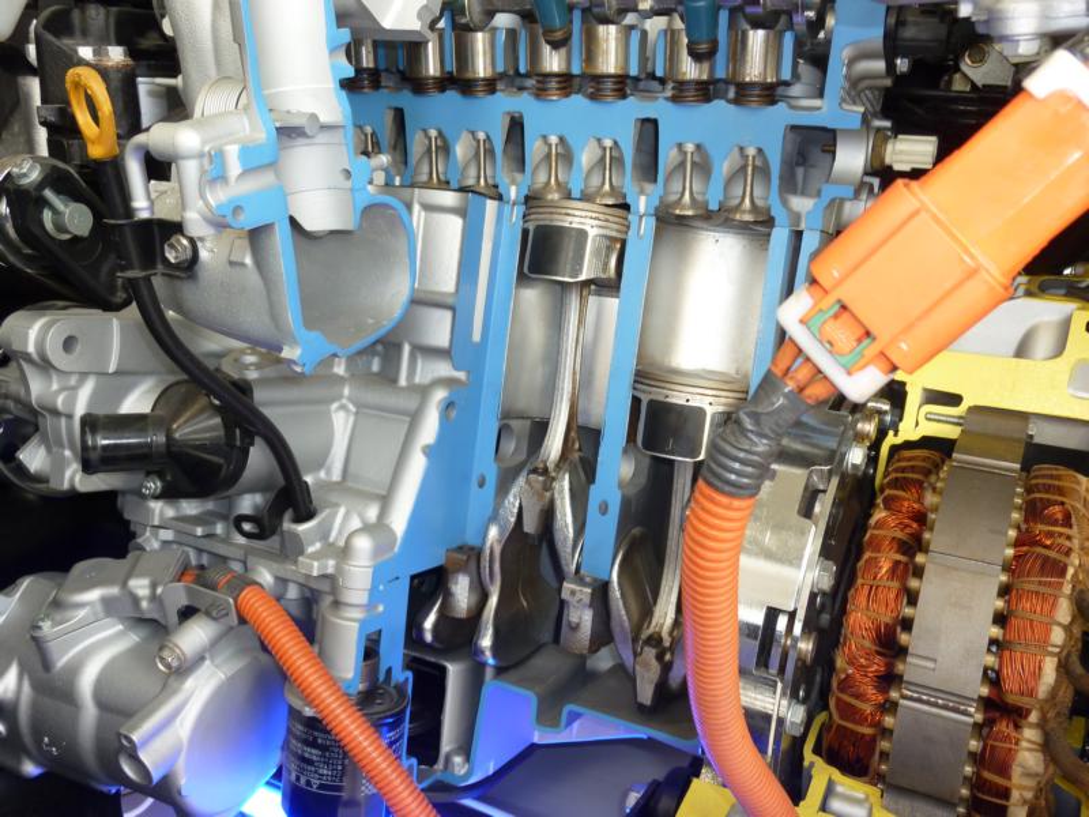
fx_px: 975
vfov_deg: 45.4
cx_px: 544
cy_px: 408
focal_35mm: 31
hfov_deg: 58.4
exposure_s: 1/30
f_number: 3.6
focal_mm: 5.5
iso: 125
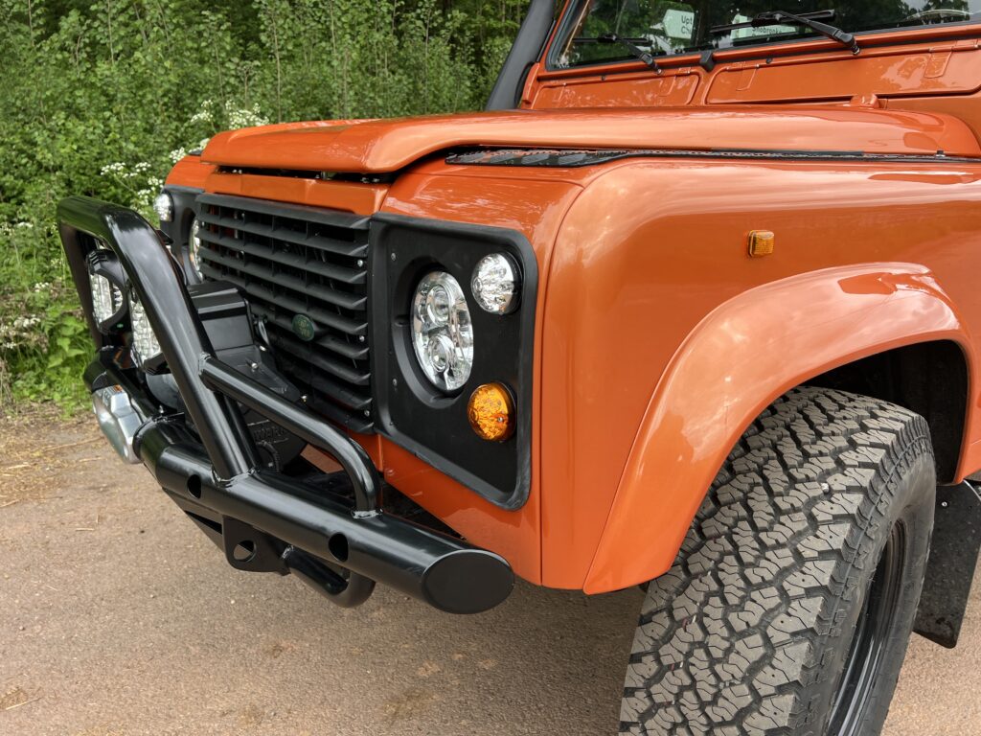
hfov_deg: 67.3
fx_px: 737
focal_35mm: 26
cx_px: 490
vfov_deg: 53.1
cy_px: 368
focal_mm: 5.7
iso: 50
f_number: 1.5
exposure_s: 1/709
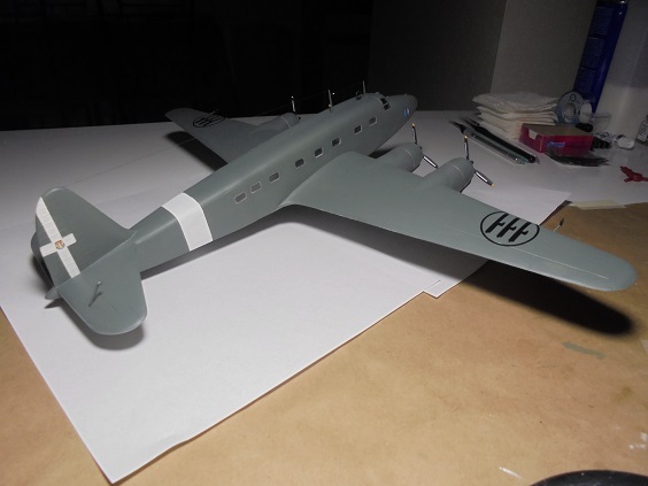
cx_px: 324
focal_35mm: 26
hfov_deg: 67.3
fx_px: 487
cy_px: 243
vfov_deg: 53.1
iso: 160
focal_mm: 4.6
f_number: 3.5
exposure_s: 1/30
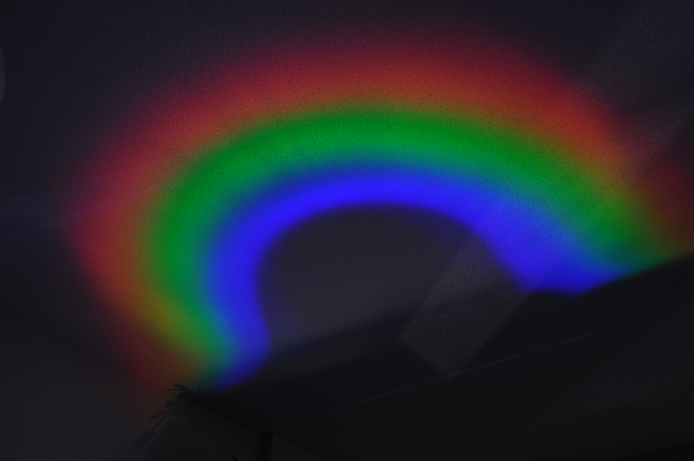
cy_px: 230
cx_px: 347
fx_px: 693
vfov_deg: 36.8
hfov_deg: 53.2
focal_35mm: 36
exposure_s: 15
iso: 200
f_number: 5.6
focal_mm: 24
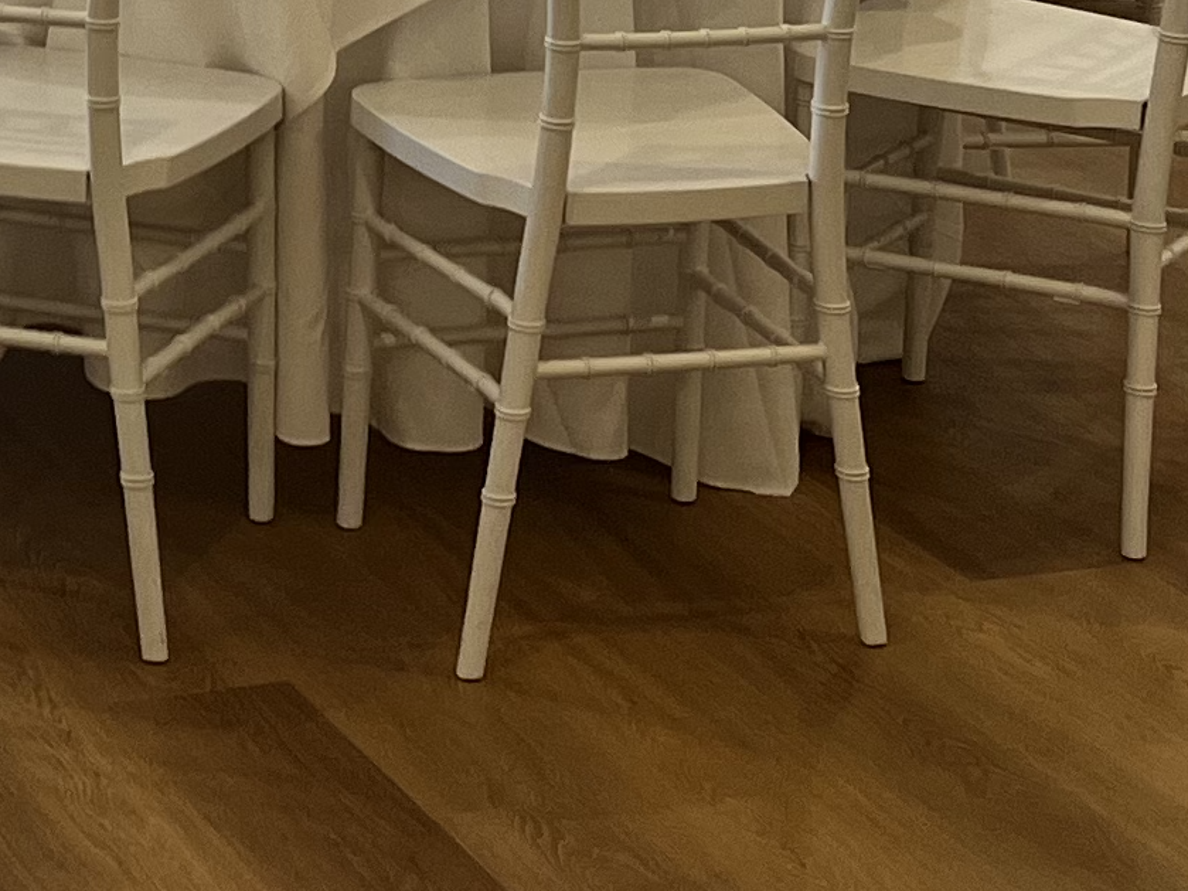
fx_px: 4289
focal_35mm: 125
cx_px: -27
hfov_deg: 15.5
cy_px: -538
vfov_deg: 11.3
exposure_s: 1/120
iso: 125
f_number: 1.5
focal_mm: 5.7
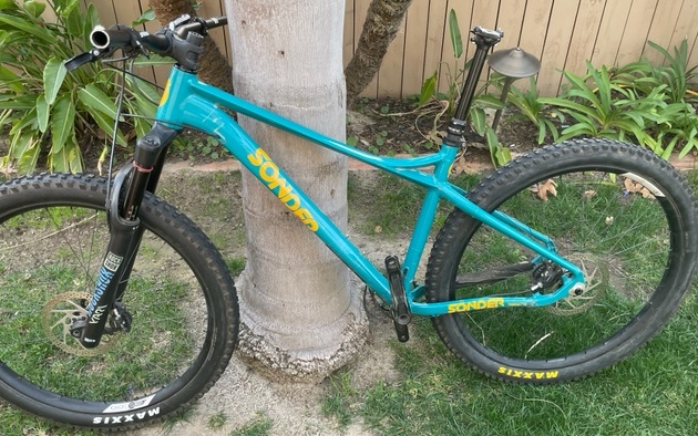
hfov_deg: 66.5
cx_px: 346
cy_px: 248
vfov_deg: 44.5
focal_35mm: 28
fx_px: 533
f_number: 1.6
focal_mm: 4.2
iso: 125
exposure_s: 1/102
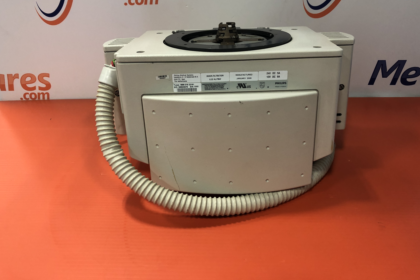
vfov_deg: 43.5
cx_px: 213
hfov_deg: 61.9
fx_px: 350
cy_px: 119
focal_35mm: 30
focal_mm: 4
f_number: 1.8
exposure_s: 1/20
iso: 40
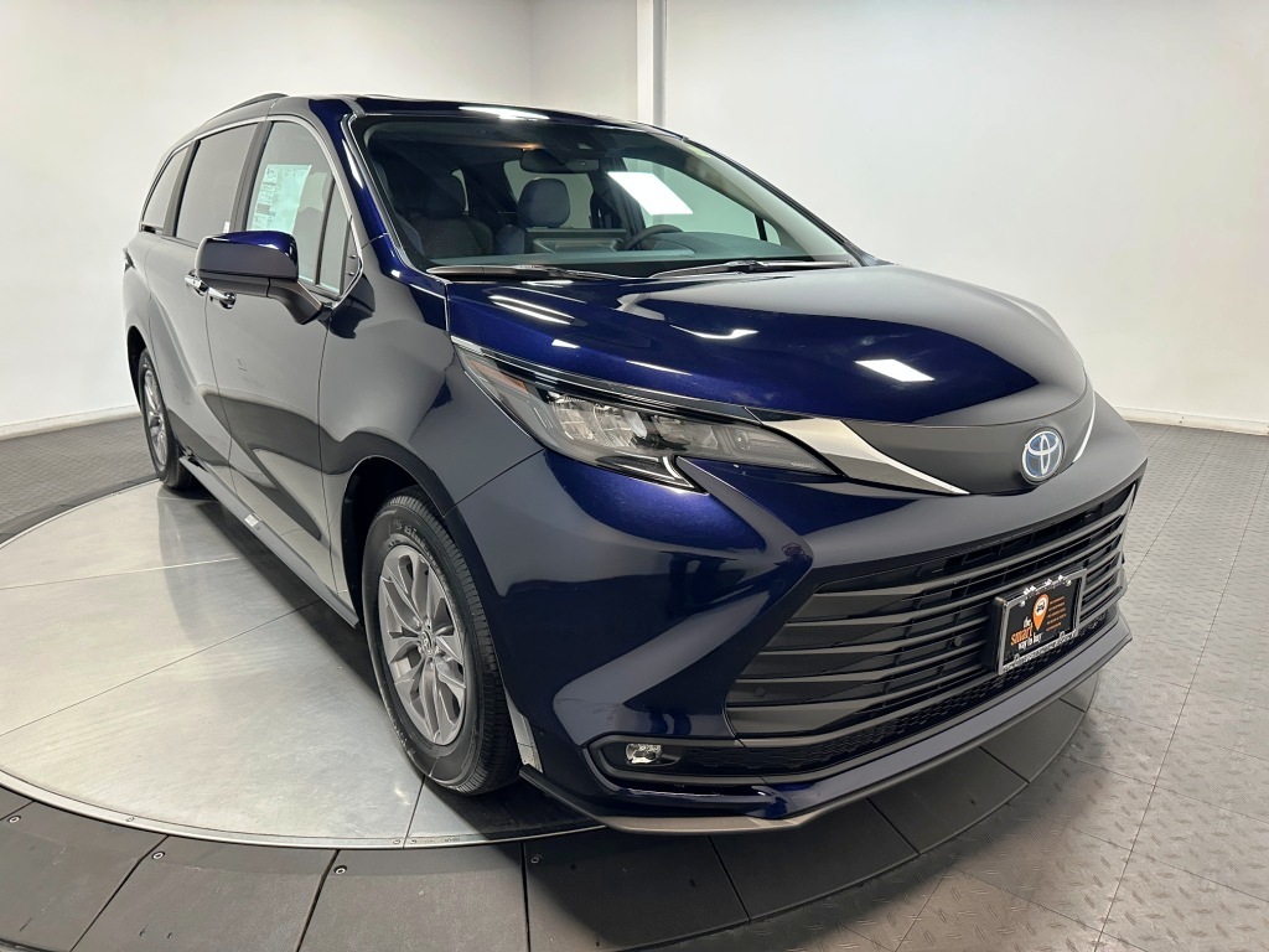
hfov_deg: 71.6
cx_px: 634
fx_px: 880
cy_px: 476
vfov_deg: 56.8
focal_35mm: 24
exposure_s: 1/60
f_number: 1.78
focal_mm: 6.86
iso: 500
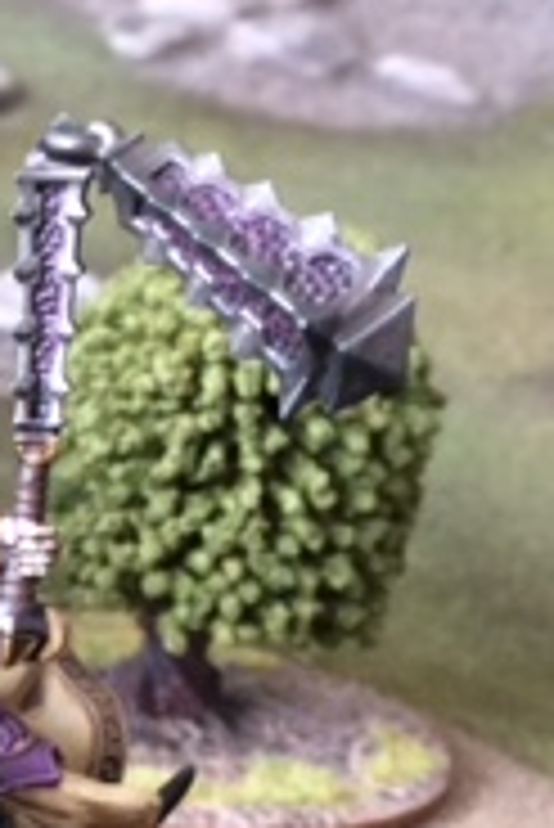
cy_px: 770
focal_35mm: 105
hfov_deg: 11.9
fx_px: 2419
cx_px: -491
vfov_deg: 19.0
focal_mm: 4.15
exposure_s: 1/30
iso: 64
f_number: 2.2
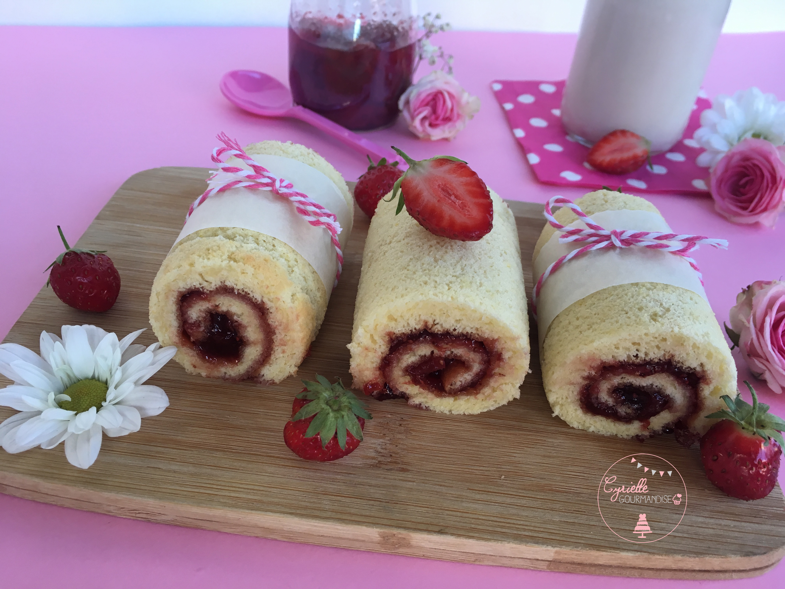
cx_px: 392
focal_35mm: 29
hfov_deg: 61.7
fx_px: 658
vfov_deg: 48.2
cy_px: 294
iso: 25
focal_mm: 4.15
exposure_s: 1/33
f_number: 2.2
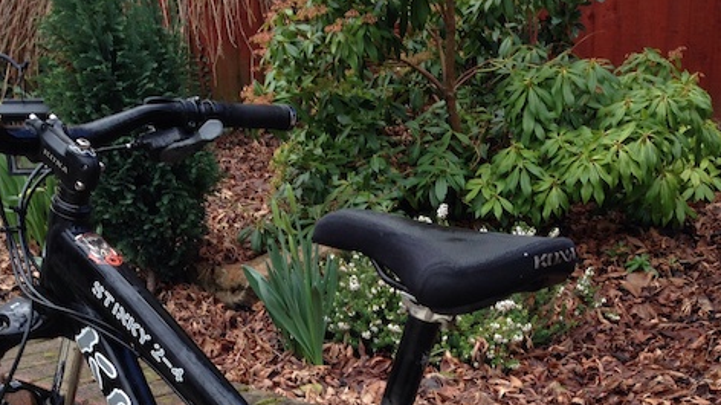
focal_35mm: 61
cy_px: 475
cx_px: 312
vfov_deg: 18.7
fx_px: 1166
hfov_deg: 34.3
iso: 50
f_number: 2.4
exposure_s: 1/186
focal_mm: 4.12
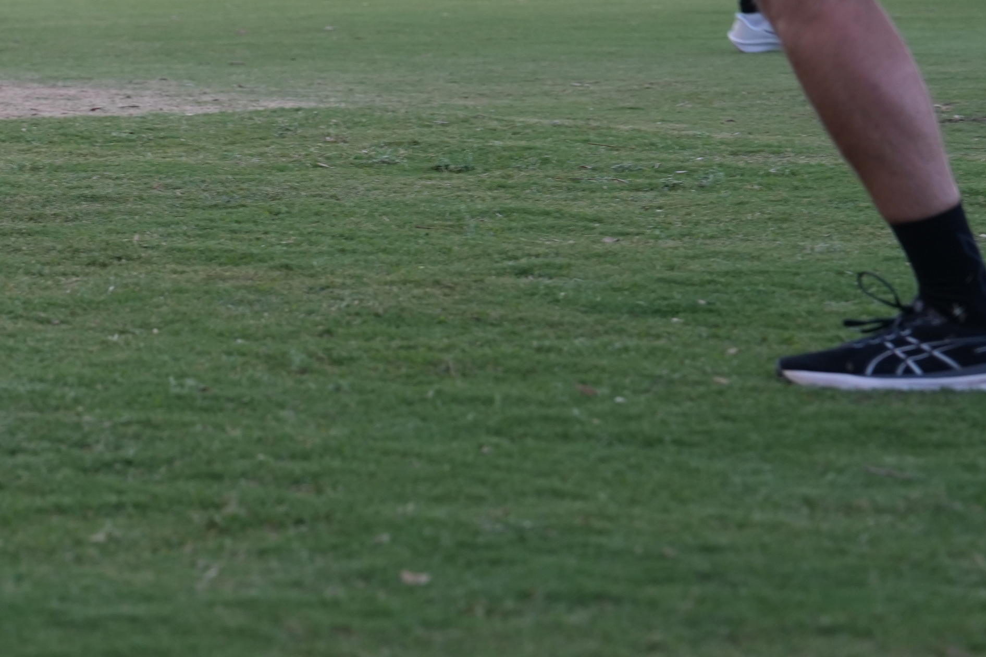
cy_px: -83
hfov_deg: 10.9
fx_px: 5066
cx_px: -215
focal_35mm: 185
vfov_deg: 7.4
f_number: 4
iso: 500
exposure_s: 1/160
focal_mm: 70
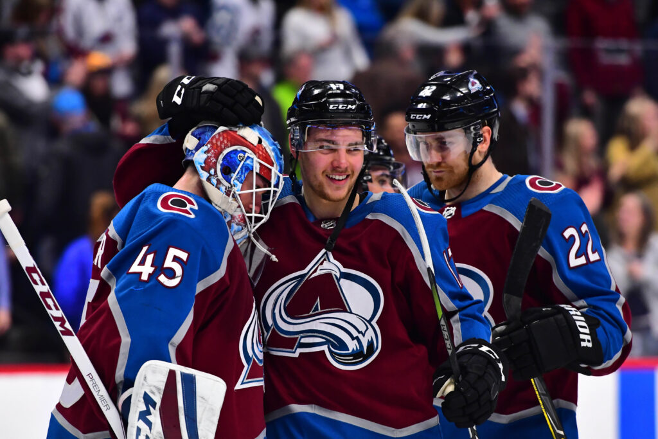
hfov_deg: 6.9
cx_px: 329
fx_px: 5484
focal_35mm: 300
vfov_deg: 4.6
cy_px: 220
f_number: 3.5
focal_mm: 200
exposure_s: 1/2000
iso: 3200
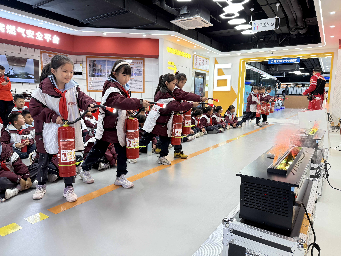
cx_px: 170
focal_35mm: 24
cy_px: 128
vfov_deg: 56.8
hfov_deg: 71.6
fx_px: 236
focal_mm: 6.76
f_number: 1.78
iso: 160
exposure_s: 1/100
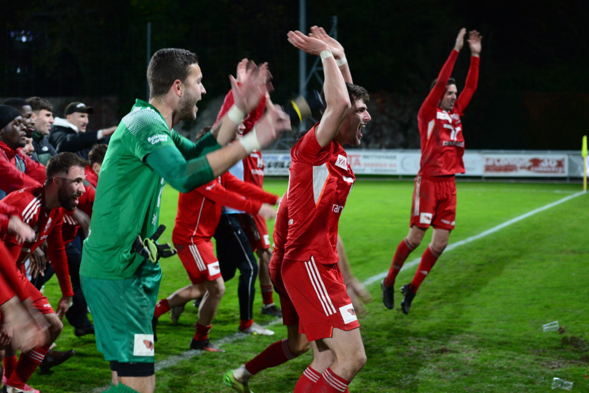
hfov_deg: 26.0
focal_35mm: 78
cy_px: 196
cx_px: 294
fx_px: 1277
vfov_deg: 17.5
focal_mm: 78
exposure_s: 1/200
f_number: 4
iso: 3200
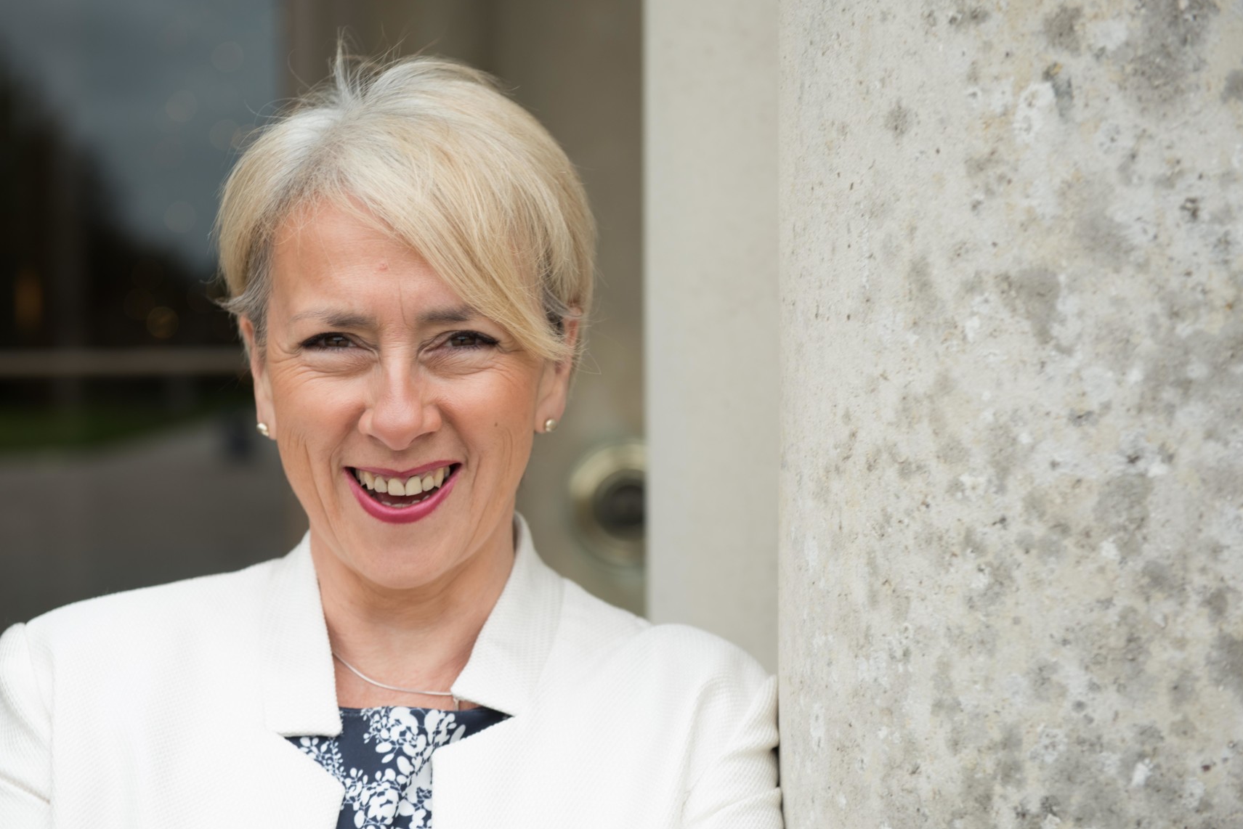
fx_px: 2728
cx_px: 523
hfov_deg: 25.6
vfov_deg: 17.3
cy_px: 482
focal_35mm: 79
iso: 200
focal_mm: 66
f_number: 3.5
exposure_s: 1/100
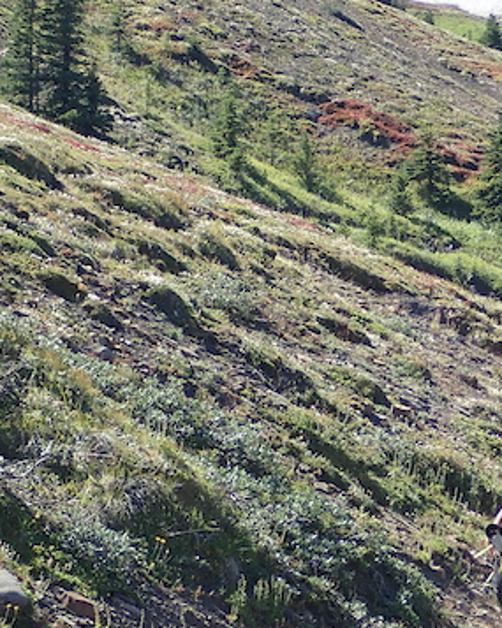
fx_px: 3012
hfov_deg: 9.5
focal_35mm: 162
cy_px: 368
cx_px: 507
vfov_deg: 11.9
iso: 100
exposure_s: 1/250
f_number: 4.2
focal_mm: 13.47
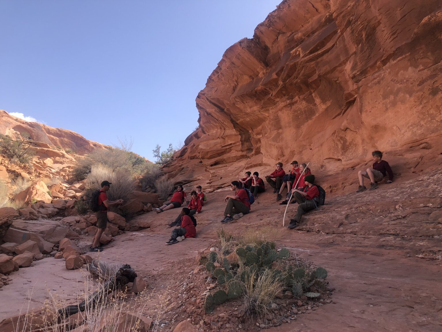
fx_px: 358
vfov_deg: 49.7
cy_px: 166
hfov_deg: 63.4
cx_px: 221
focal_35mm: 28
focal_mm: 3.99
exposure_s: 1/857
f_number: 1.8
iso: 20
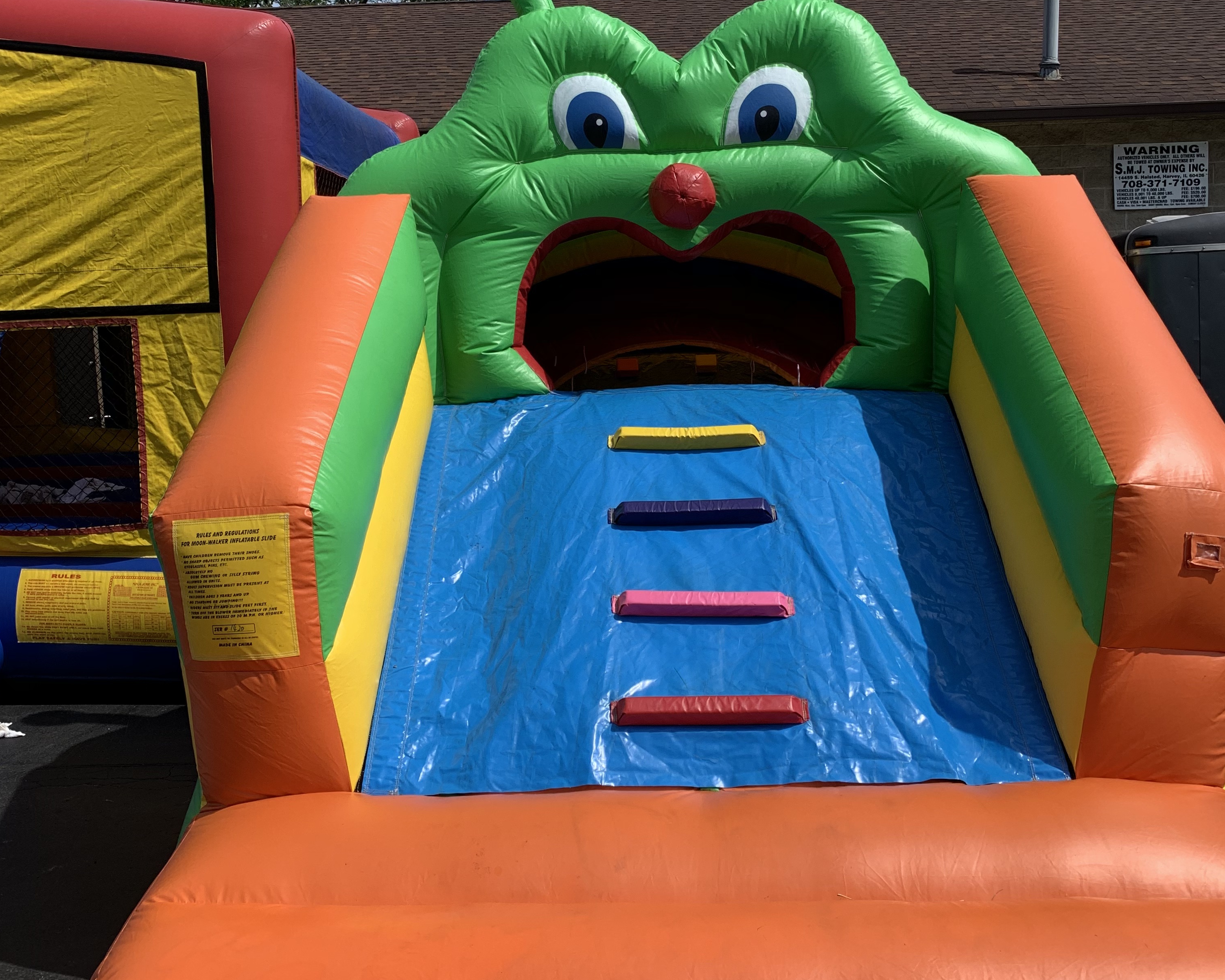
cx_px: 611
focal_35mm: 34
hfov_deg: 52.8
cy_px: 444
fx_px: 1233
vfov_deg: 43.3
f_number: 1.8
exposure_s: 1/2994
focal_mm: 4.25
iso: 25
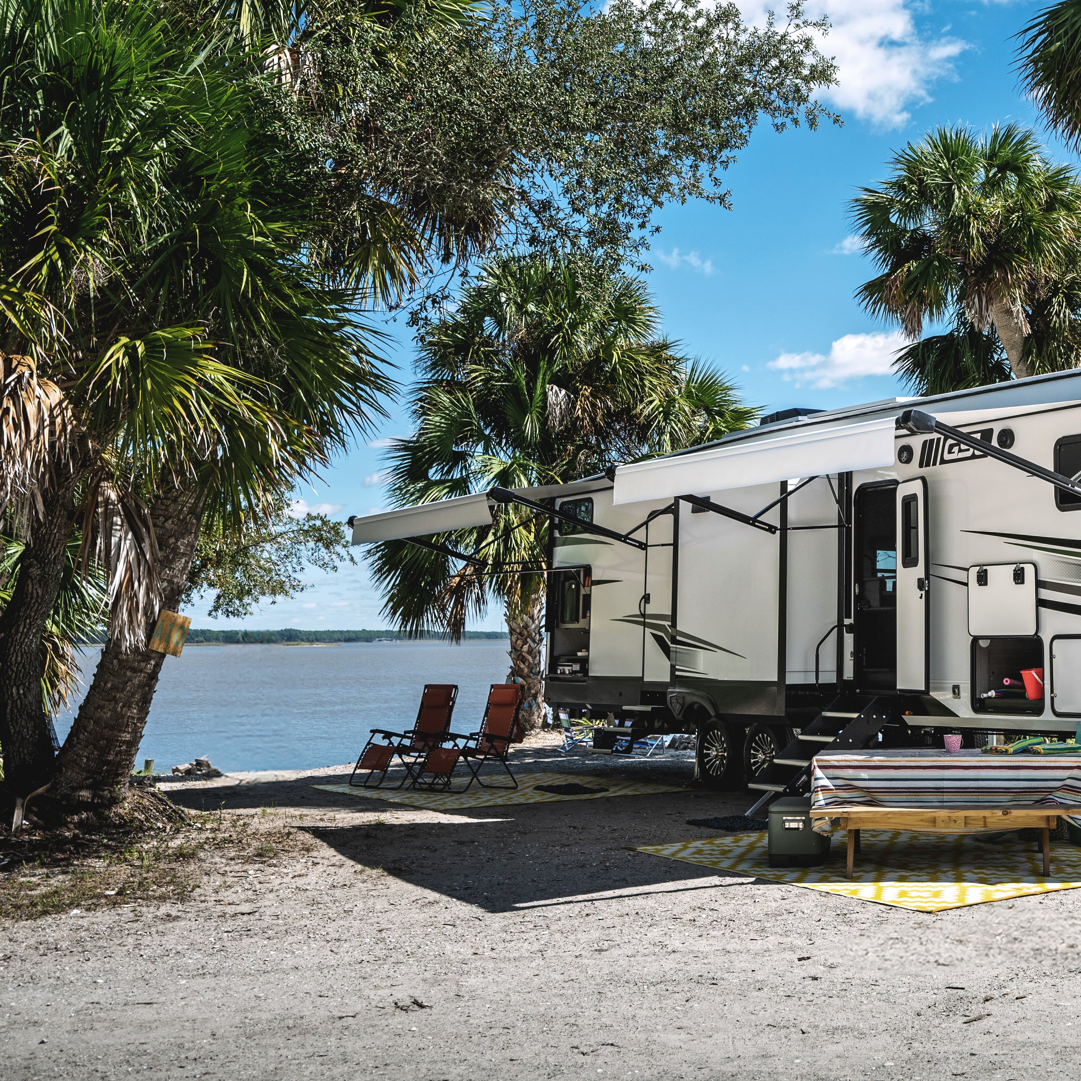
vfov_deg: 33.6
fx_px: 1767
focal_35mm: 50
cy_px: 315
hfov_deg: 32.1
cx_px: 1004
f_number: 2.8
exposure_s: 1/2000
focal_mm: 24
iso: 40
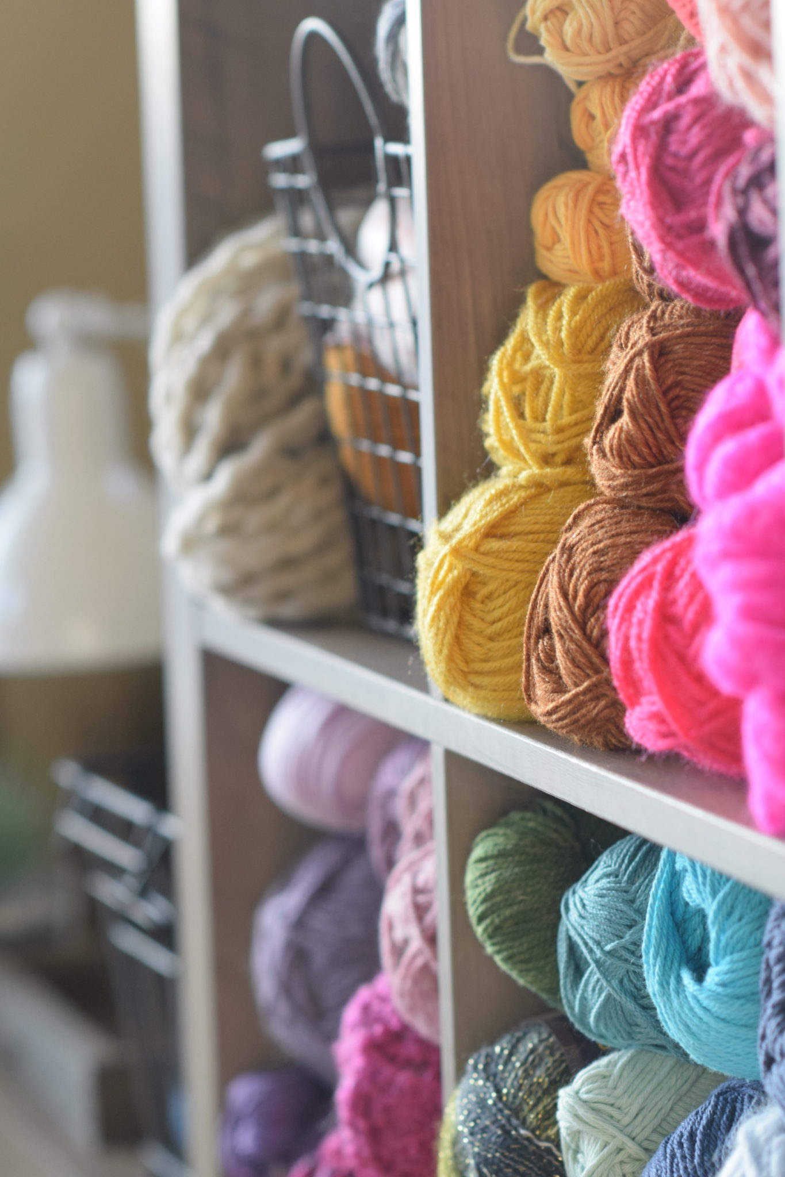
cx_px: 392
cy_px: 588
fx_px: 4171
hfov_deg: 10.8
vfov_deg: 16.1
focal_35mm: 128
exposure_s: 1/200
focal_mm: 85
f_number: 3.5
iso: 800
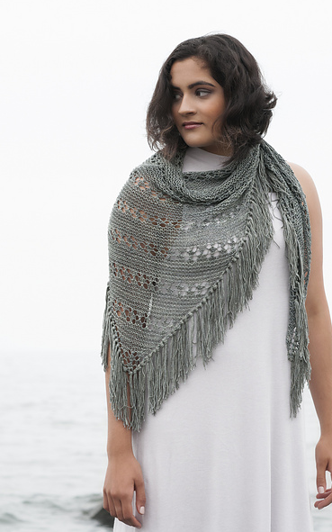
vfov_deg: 14.9
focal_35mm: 141
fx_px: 2036
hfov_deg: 9.3
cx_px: 170
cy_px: 284
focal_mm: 85
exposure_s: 1/200
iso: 400
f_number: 8
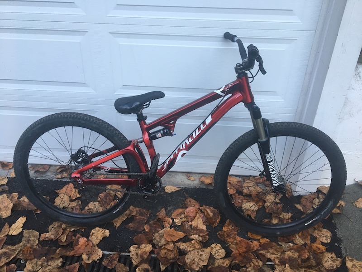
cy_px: 136
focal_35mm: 29
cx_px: 181
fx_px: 303
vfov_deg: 48.2
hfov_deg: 61.7
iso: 40
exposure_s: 1/30
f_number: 2.2
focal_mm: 4.15
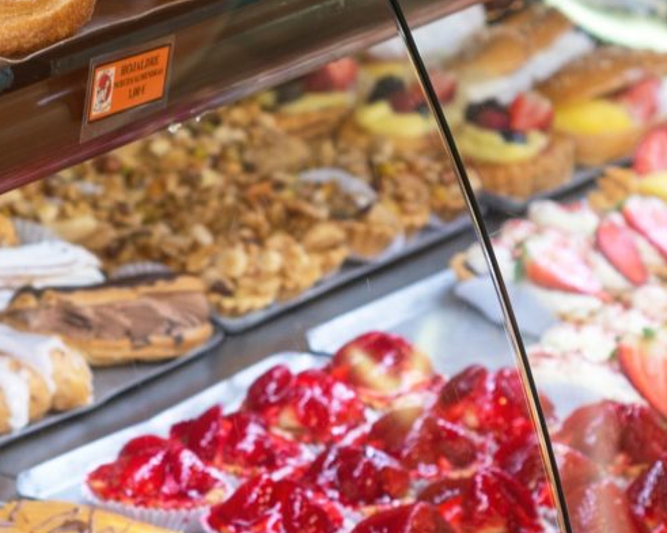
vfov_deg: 6.3
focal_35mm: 245
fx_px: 4833
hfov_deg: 7.9
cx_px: 136
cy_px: 296
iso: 250
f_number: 3.5
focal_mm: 50
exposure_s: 1/100
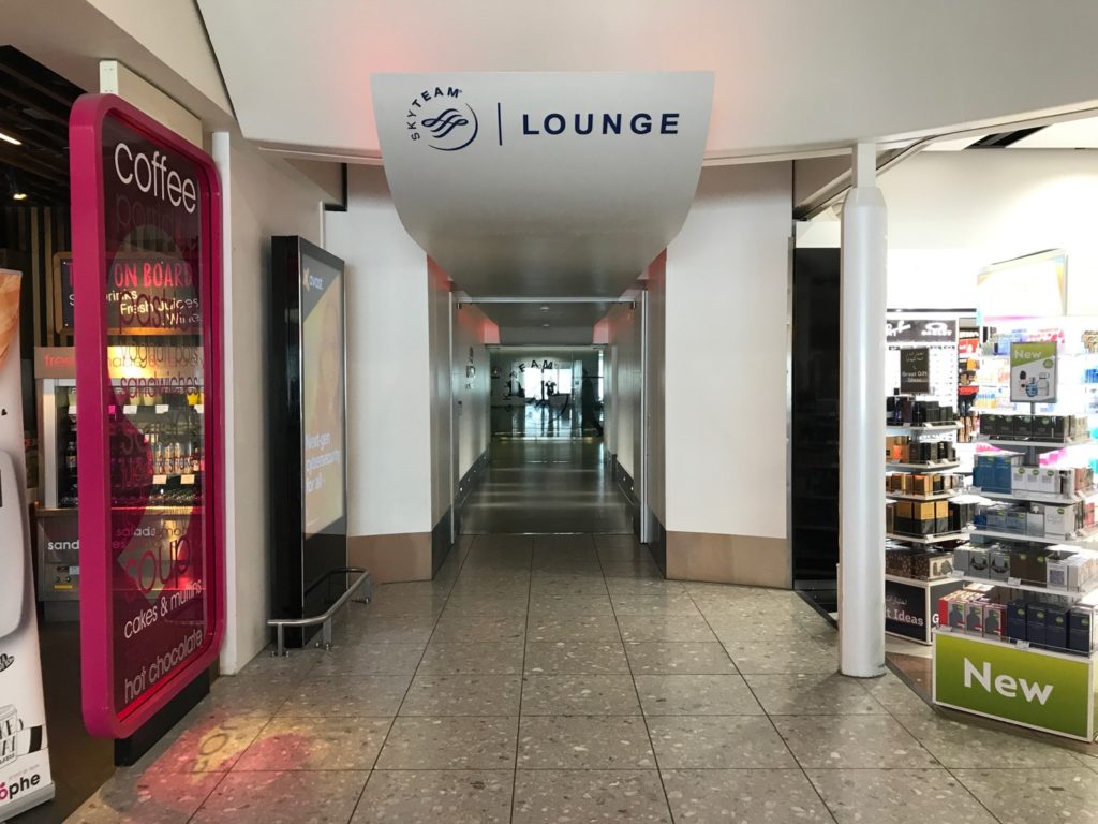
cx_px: 549
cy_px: 412
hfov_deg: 63.4
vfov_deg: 49.7
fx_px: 888
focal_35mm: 28
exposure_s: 1/33
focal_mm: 3.99
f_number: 1.8
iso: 40
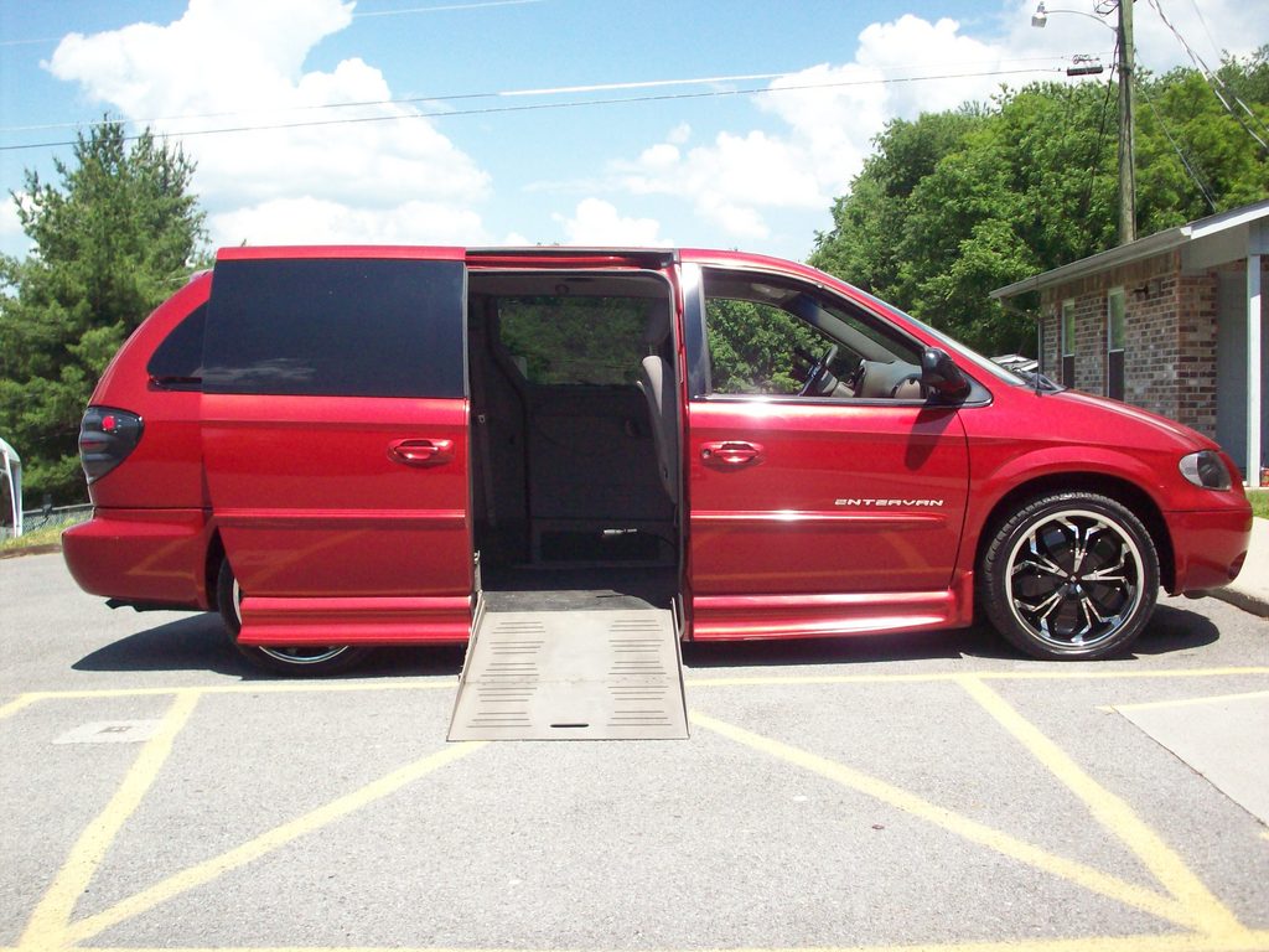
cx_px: 634
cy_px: 476
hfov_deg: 50.1
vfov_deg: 38.7
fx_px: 1356
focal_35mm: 37
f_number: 5.6
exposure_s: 1/429
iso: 160
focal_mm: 6.2
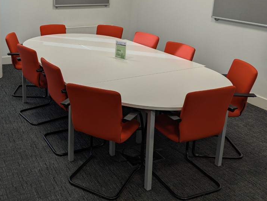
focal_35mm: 40
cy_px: 45
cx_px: 77
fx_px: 309
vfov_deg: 35.1
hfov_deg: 45.6
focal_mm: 6.81
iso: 41
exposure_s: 1/88.8
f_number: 1.85
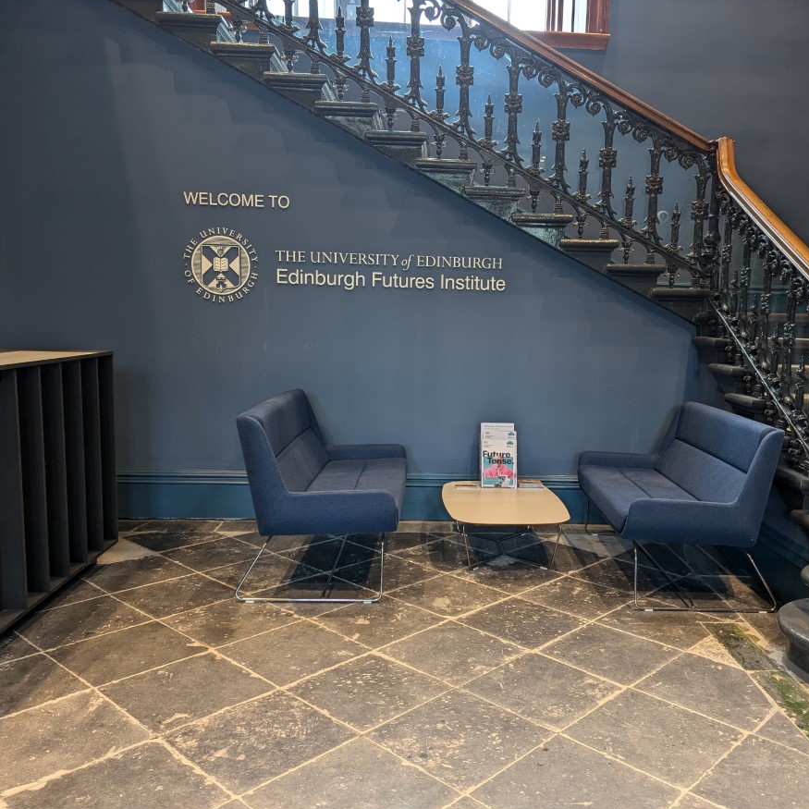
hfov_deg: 55.3
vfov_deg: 55.6
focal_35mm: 29
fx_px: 767
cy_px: 408
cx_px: 478
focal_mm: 6.81
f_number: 1.85
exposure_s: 1/26.6
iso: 105
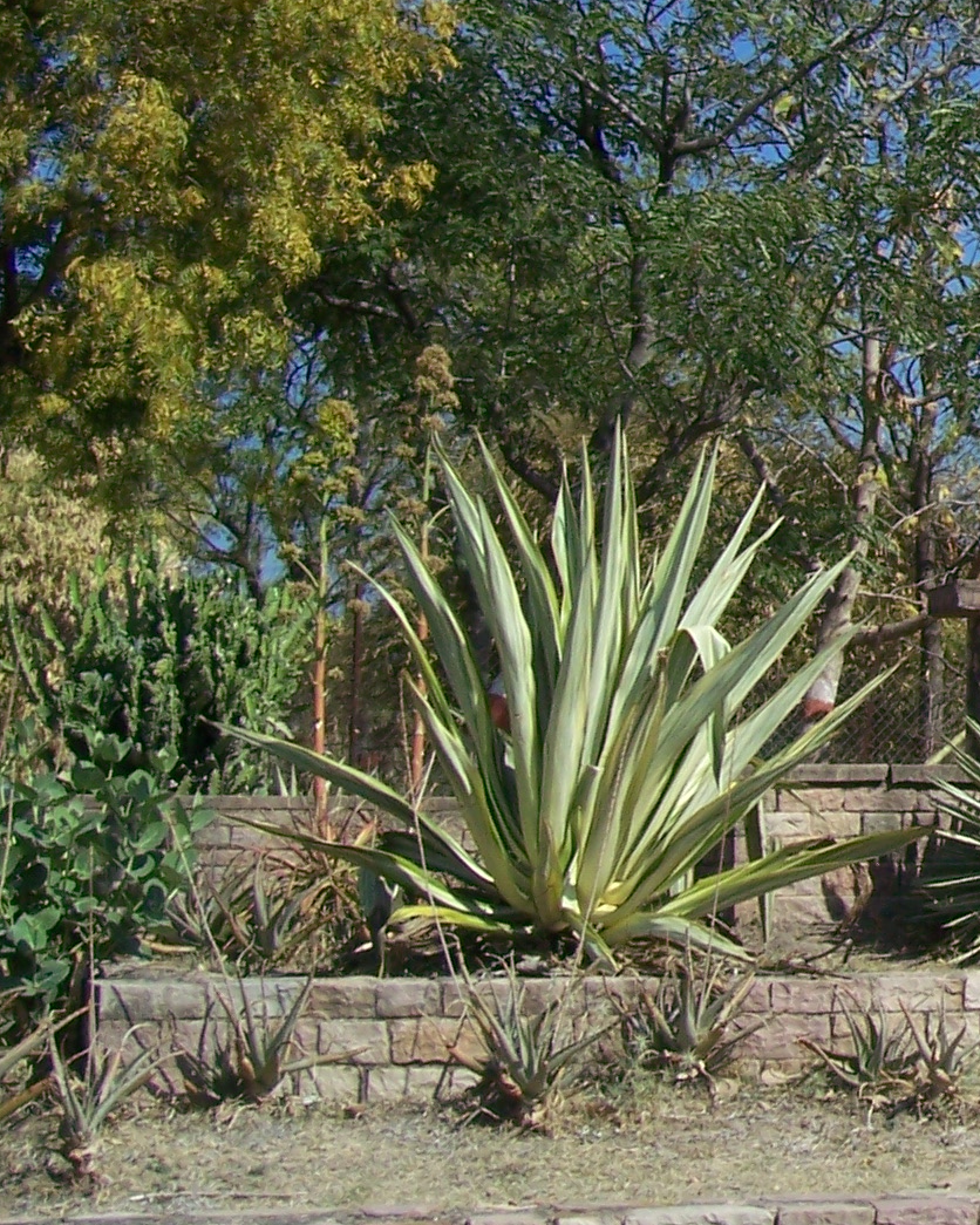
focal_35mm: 90
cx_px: 1454
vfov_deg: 21.0
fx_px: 3263
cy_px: 249
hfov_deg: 15.8
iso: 80
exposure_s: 1/640
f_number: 5.1
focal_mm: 5.6
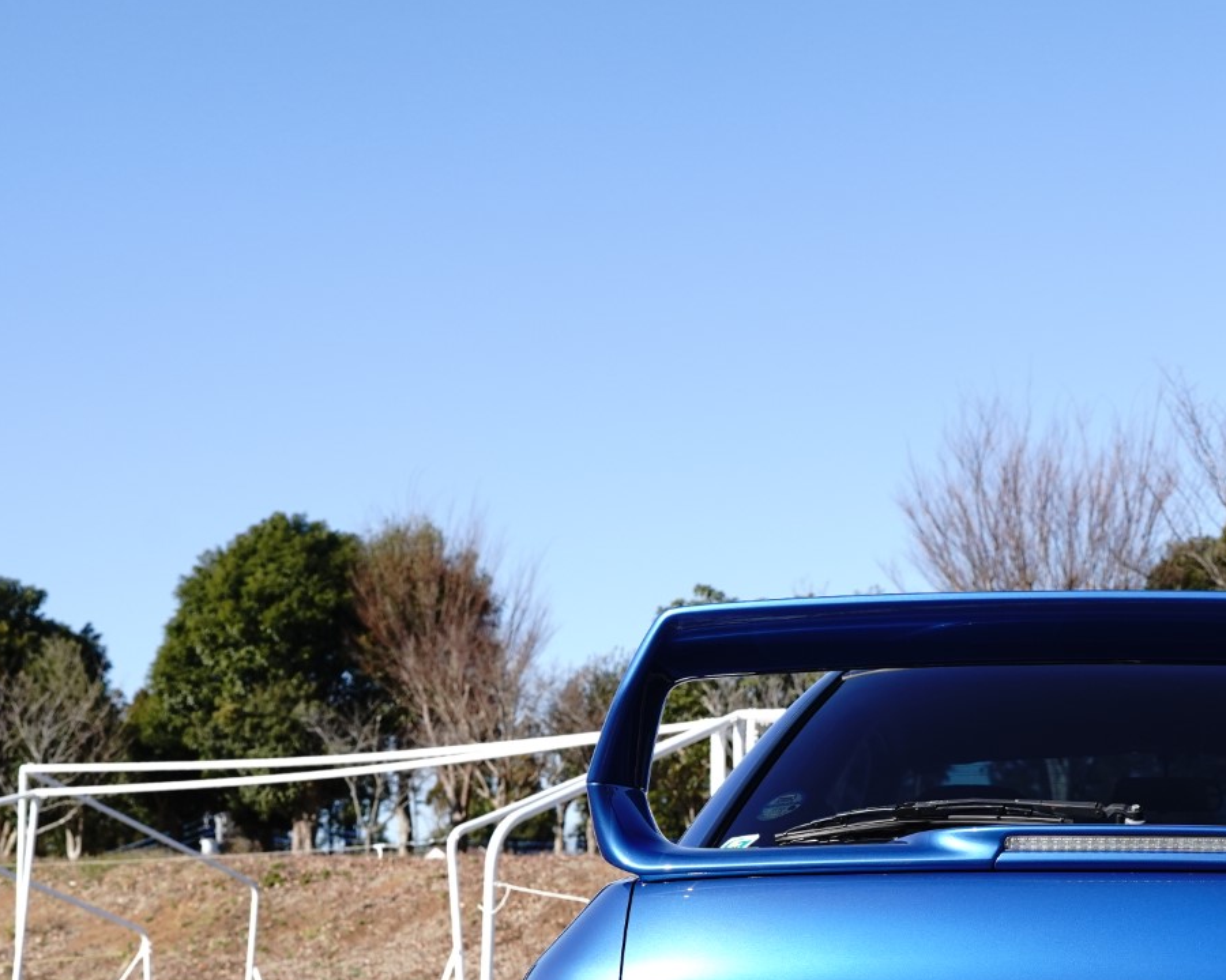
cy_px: 857
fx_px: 2649
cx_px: 1140
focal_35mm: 73
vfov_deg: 20.6
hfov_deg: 25.1
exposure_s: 1/1600
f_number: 5.6
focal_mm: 35
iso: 400
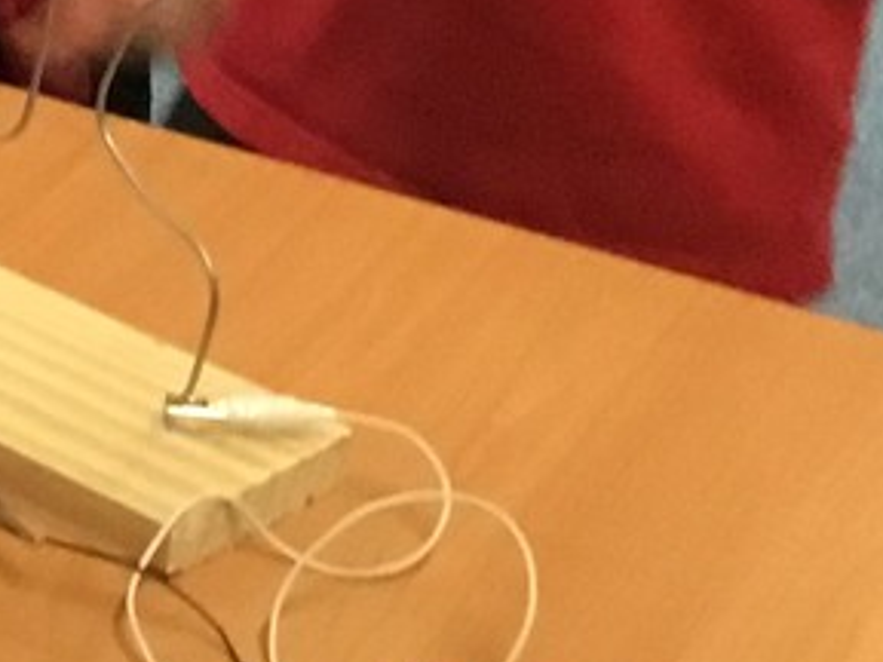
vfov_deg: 11.5
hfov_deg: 15.2
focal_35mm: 123
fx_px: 3138
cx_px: -285
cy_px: -333
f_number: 2.4
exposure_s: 1/20
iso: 200
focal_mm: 3.3
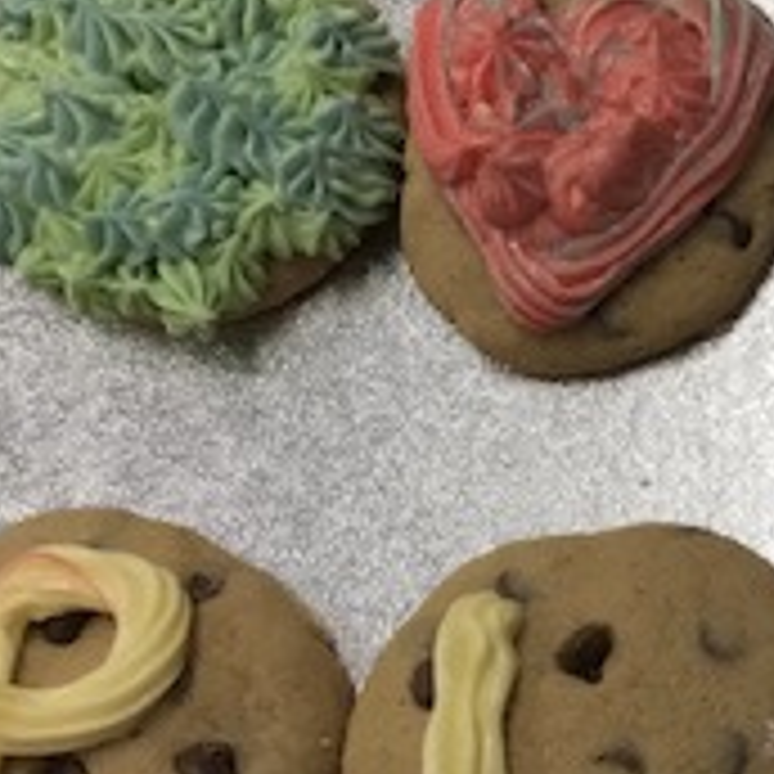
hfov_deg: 16.3
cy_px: 634
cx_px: 1323
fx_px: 2327
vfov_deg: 18.7
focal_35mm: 92
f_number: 1.8
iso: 25
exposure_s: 1/50
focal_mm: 3.99
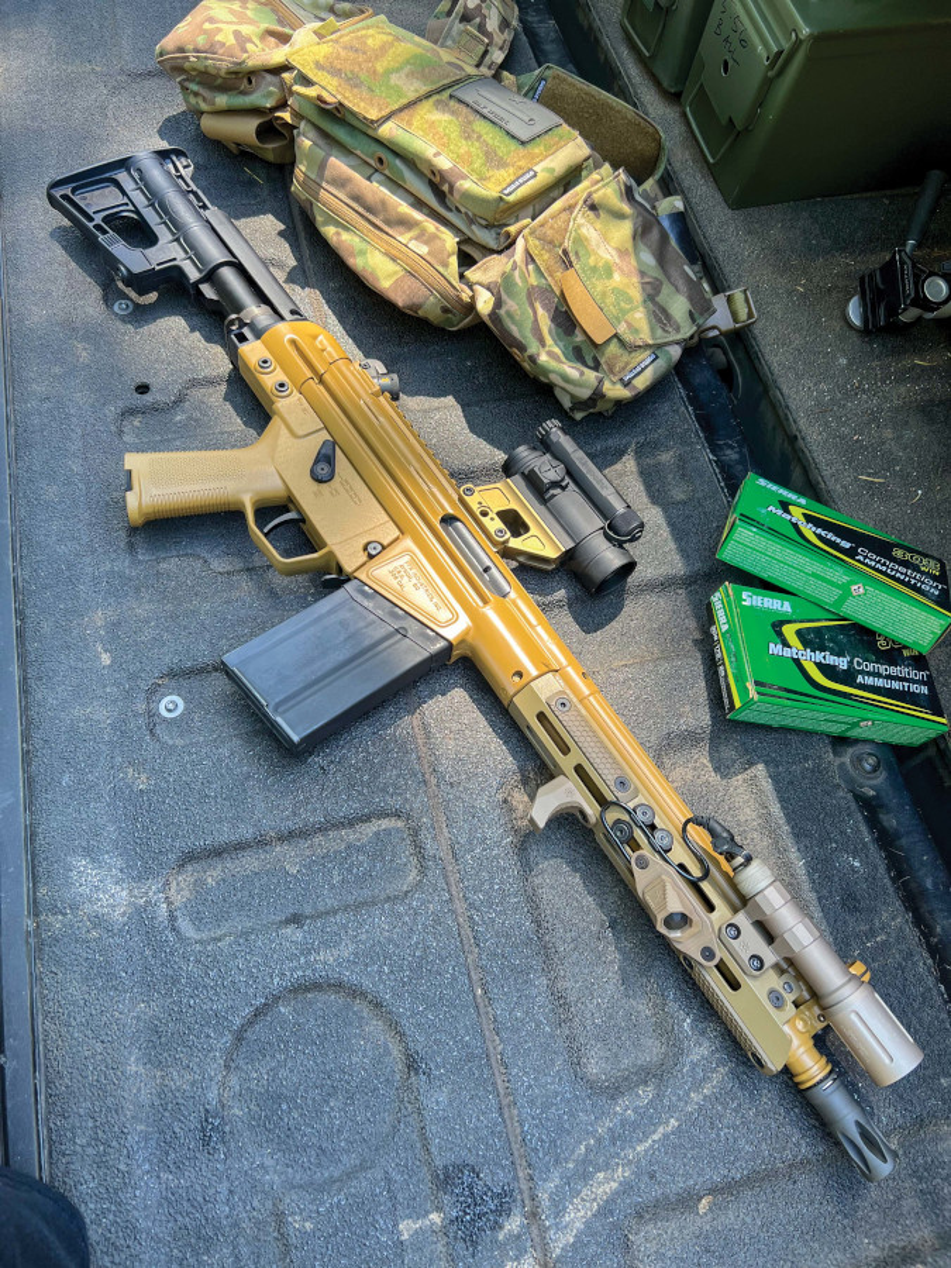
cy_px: 634
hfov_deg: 53.1
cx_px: 476
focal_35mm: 26
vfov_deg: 67.3
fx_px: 952
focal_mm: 5.7
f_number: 1.5
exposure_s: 1/140
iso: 32
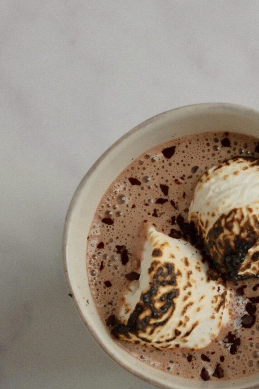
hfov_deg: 20.7
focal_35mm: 65
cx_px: 209
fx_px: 702
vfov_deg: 30.6
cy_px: 275
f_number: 4
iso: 500
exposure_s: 1/220
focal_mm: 23
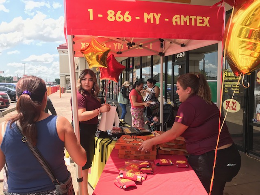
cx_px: 130
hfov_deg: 63.4
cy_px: 98
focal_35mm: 28
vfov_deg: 49.7
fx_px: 210
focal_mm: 3.99
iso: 20
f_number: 1.8
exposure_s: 1/694
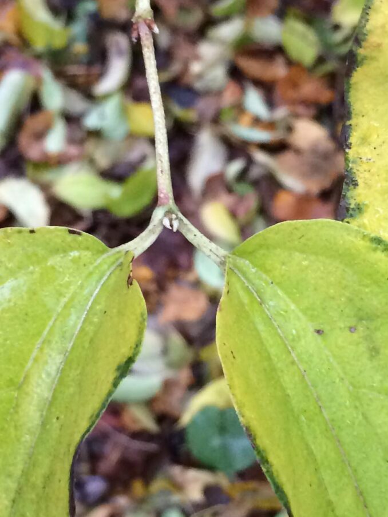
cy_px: 292
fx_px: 1270
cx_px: 293
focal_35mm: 85
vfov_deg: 23.0
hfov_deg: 17.3
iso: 125
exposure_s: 1/30
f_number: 2.2
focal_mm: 4.12
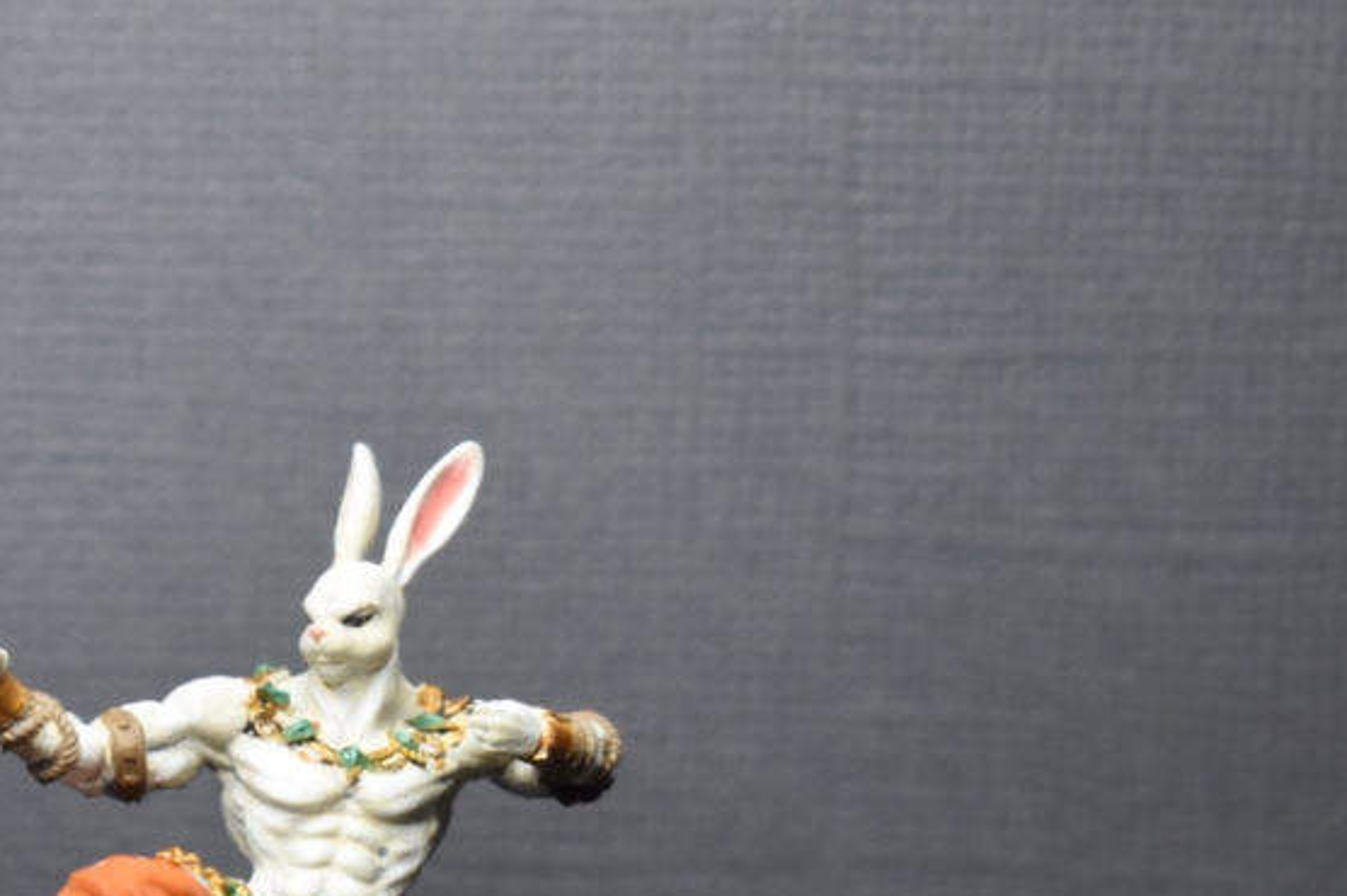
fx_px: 6396
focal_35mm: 171
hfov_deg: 12.0
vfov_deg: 8.0
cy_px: 869
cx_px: 288
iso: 800
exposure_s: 1/200
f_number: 5.6
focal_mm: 55
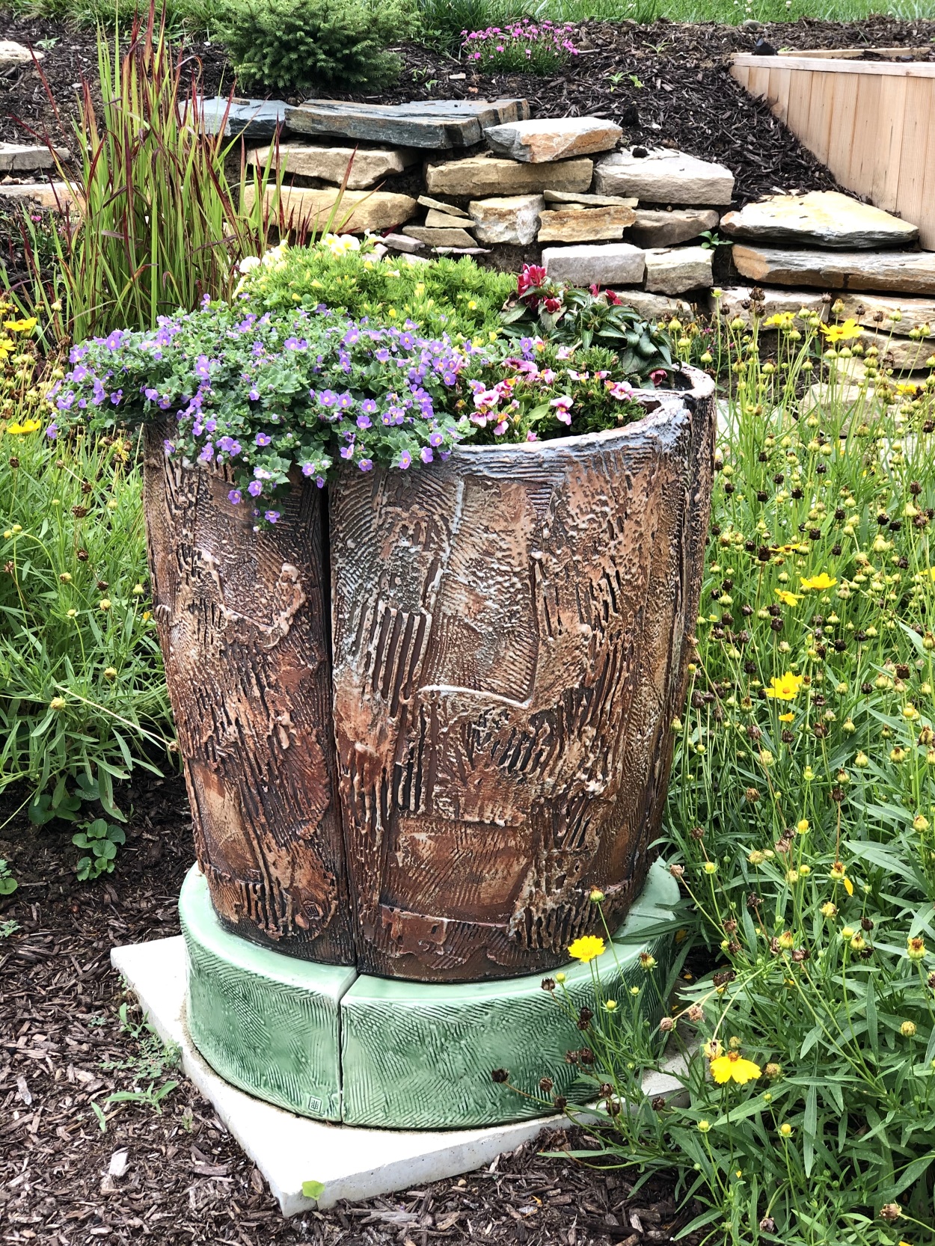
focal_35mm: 57
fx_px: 2052
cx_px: 468
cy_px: 623
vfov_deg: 33.8
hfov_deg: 25.7
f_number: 2.8
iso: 20
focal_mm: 6.6
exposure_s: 1/120
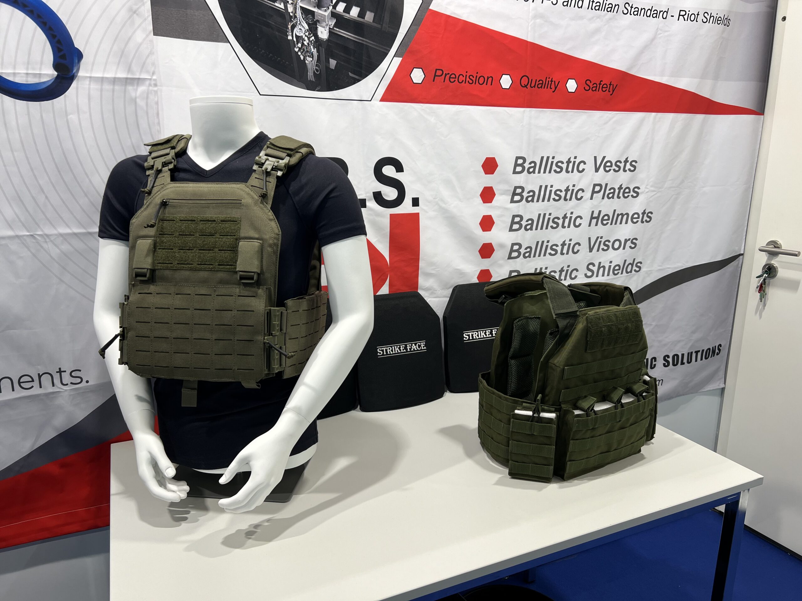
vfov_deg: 53.1
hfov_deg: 67.3
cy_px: 300
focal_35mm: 26
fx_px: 602
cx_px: 401
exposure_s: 1/100
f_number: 1.5
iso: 50
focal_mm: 5.7
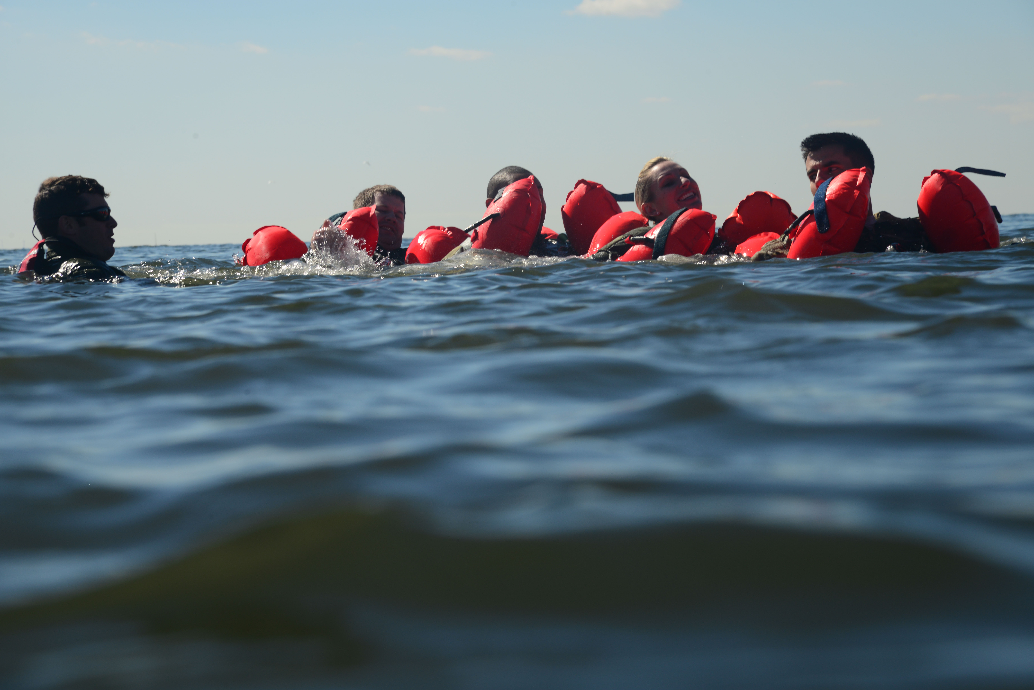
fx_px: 3218
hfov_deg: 18.3
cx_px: 517
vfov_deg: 12.2
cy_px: 345
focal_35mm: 112
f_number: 10
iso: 200
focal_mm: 112
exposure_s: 1/400
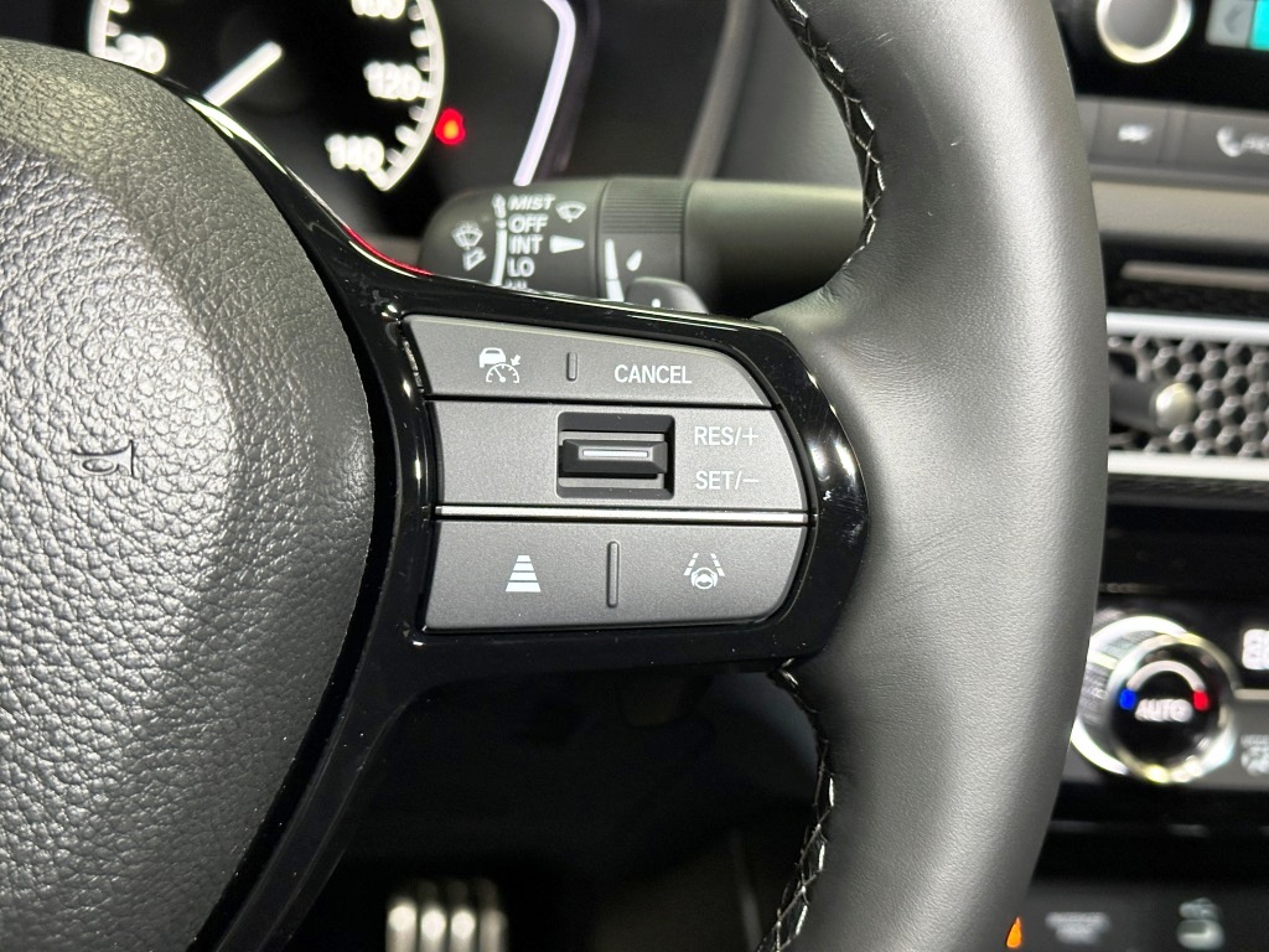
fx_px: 1760
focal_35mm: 48
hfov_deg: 39.7
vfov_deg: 30.3
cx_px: 634
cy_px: 476
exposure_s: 1/40
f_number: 1.78
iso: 500
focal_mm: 6.86
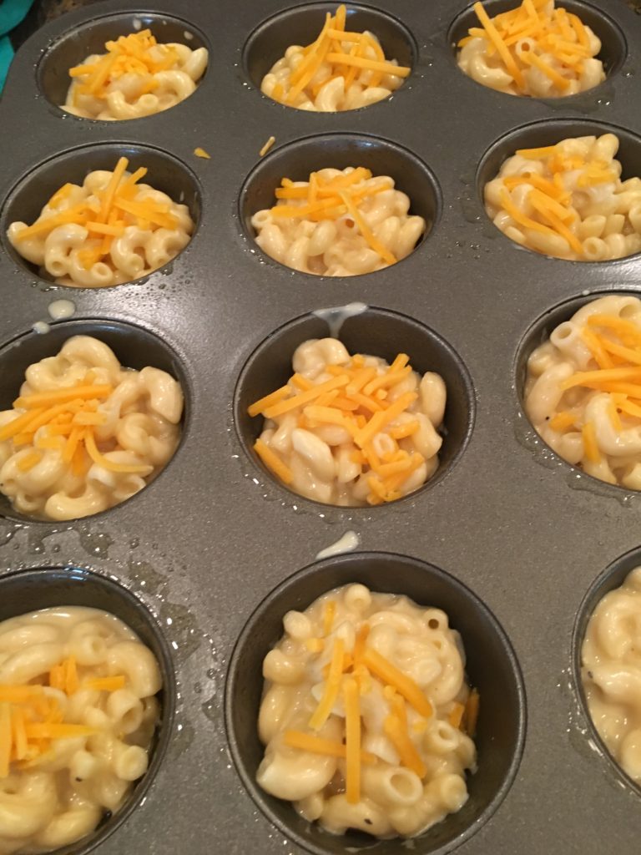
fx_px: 716
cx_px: 320
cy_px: 428
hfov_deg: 48.2
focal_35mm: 29
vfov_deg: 61.7
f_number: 2.2
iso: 160
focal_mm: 4.15
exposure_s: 1/30
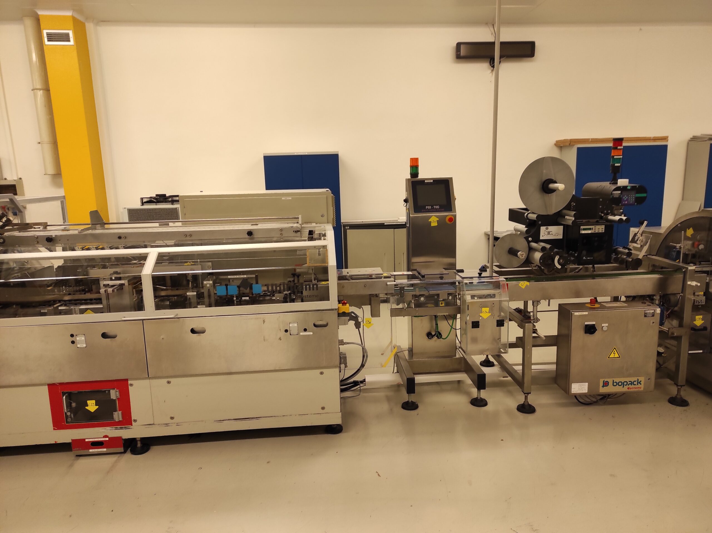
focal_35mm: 25
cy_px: 266
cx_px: 356
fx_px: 514
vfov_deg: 54.8
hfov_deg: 69.4
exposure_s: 1/33
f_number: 1.89
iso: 361
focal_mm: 5.43
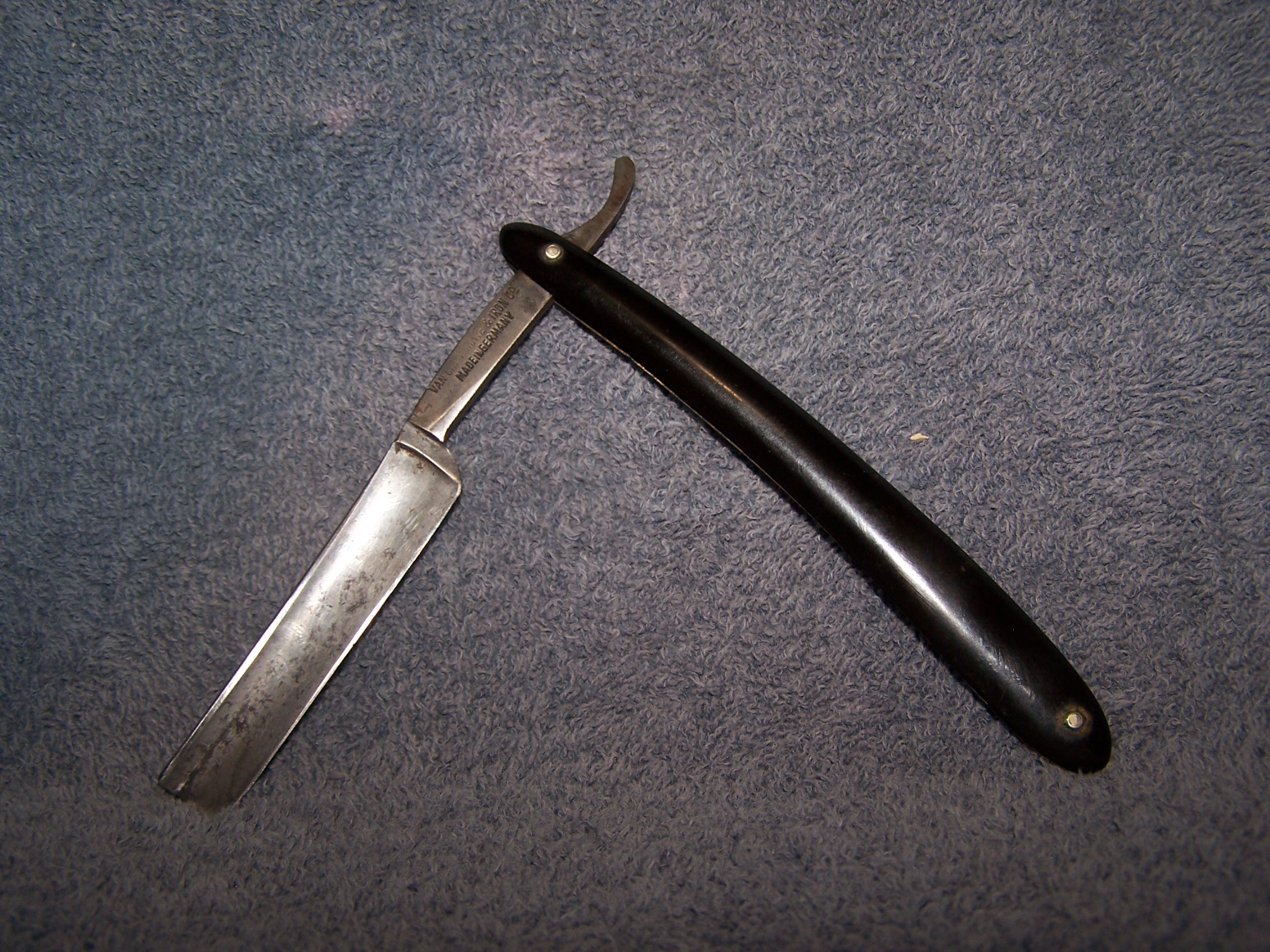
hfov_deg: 49.0
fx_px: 1394
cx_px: 635
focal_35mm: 38
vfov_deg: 37.7
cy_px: 476
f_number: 2.8
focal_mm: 6.3
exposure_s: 1/60
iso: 80
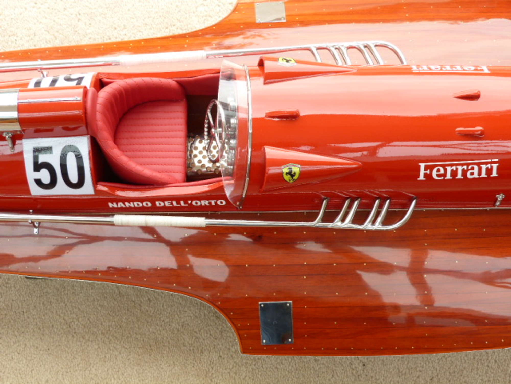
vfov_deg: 20.2
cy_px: 192
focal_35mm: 73
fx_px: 1078
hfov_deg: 26.7
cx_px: 256
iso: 100
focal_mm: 13.2
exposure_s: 1/60
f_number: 4.5
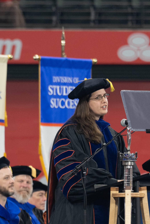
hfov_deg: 1.7
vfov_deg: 2.5
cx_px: 121
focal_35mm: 821
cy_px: 274
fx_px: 5130
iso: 1000
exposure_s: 1/350
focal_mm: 200
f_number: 4
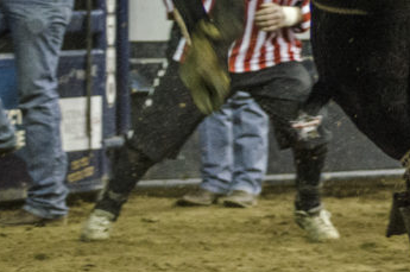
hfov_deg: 5.8
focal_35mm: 356
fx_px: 4049
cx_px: 566
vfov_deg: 3.8
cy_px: -82
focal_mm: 80
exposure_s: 1/320
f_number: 2.8
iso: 2000
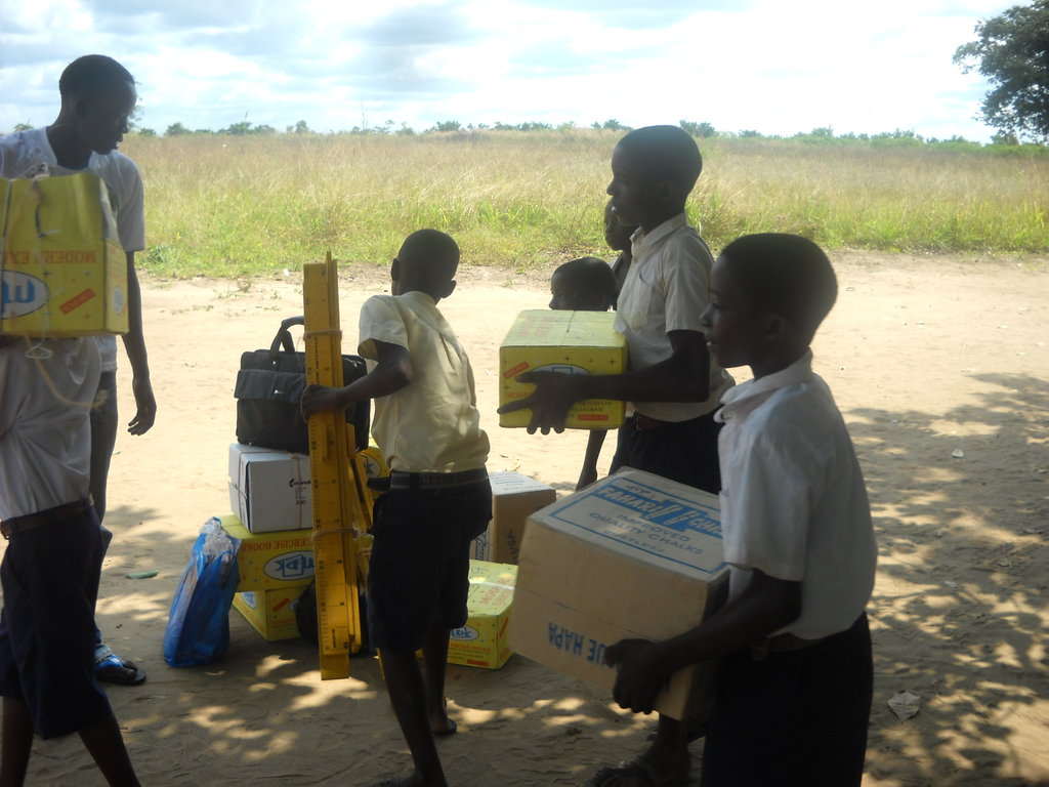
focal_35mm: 41
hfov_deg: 45.8
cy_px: 394
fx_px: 1242
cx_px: 524
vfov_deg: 35.1
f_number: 5.5
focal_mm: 6.72
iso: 64
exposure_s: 1/141
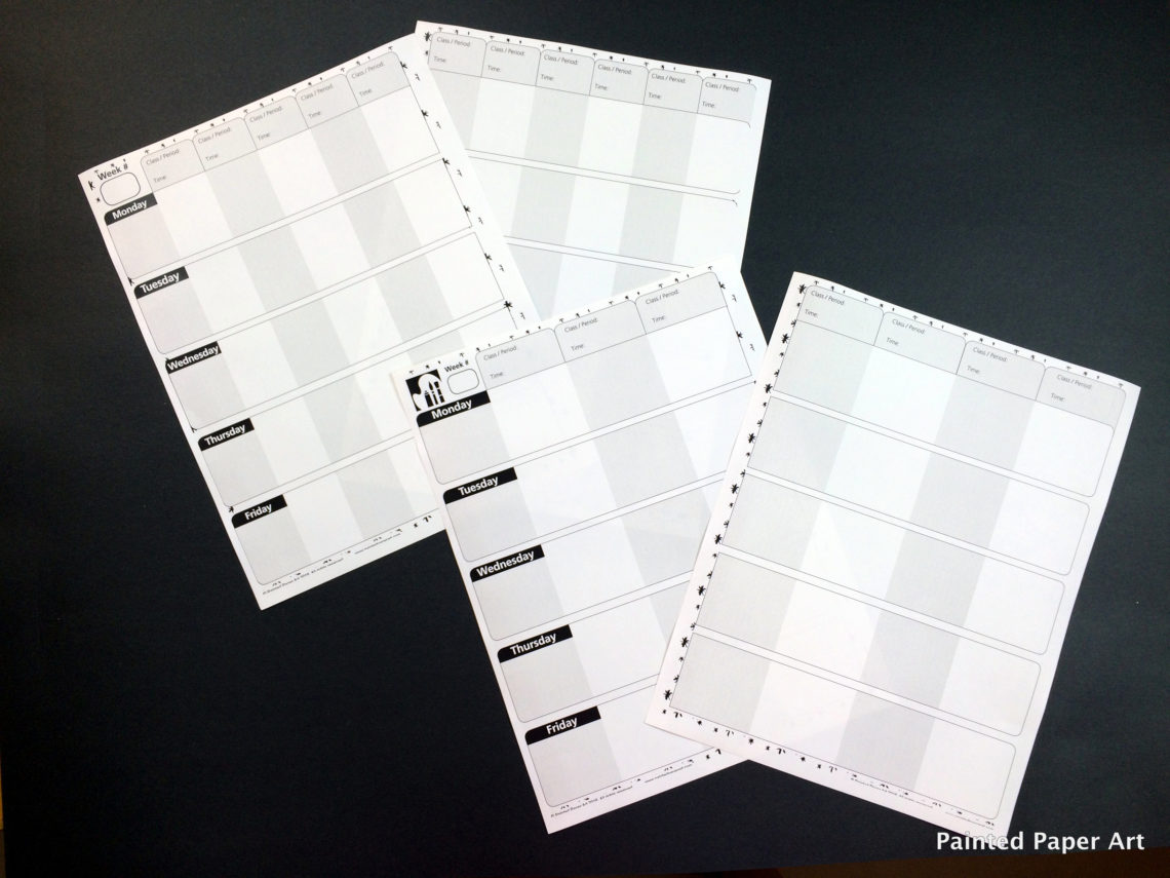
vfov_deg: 48.2
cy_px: 439
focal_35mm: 29
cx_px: 585
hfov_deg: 61.7
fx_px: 980
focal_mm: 4.15
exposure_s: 1/120
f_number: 2.2
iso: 40
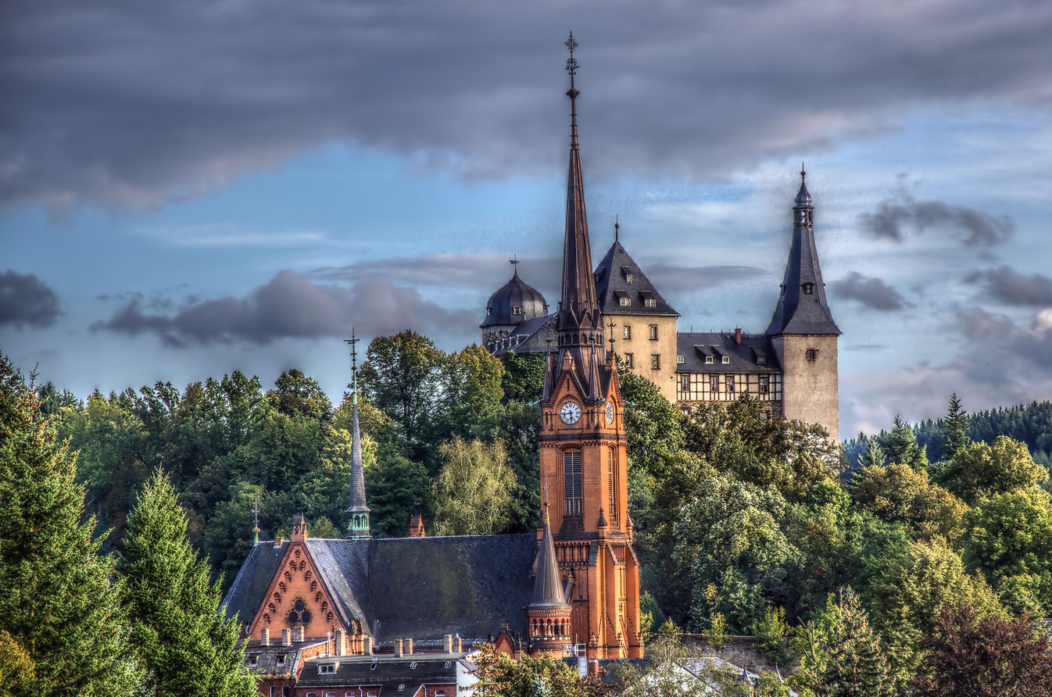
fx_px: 5559
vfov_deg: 7.2
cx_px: 604
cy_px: 366
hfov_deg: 10.8
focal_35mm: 191
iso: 100
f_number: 7.1
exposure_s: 1/800
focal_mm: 105
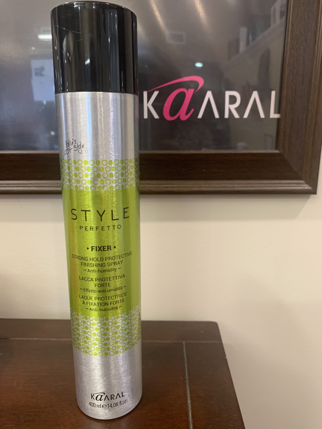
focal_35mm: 26
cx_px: 161
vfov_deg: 67.3
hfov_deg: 53.1
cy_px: 214
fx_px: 322
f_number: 1.8
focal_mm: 4.25
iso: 320
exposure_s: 1/60
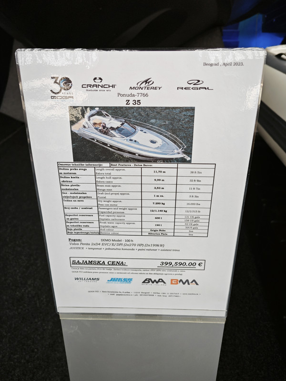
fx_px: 253
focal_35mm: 23
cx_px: 143
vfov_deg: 73.9
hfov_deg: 58.9
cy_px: 190
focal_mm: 5.43
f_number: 1.8
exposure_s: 1/100
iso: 80
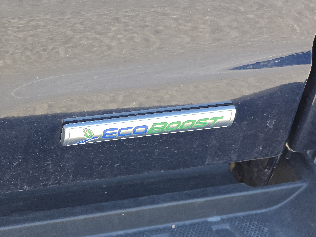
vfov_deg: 12.9
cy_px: 118
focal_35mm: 115
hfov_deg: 17.1
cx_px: 158
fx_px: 1050
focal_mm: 18.6
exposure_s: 1/120
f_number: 3.4
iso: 64
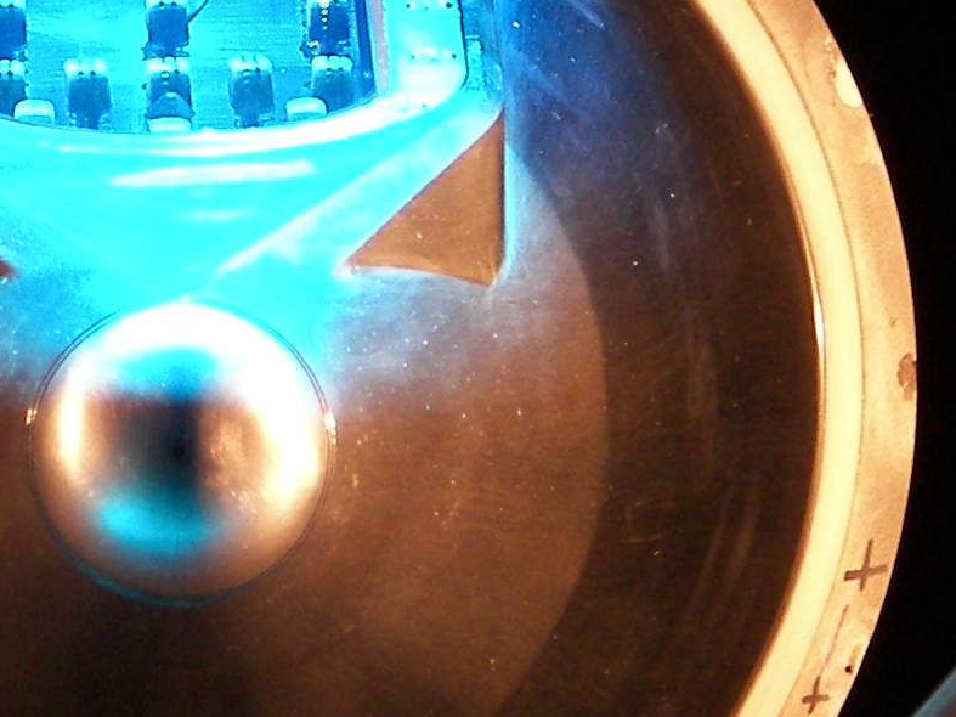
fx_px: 14276
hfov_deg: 3.8
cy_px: 66
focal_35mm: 517
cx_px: 112
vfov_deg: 2.9
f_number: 3.2
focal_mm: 26.1
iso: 100
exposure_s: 1/40
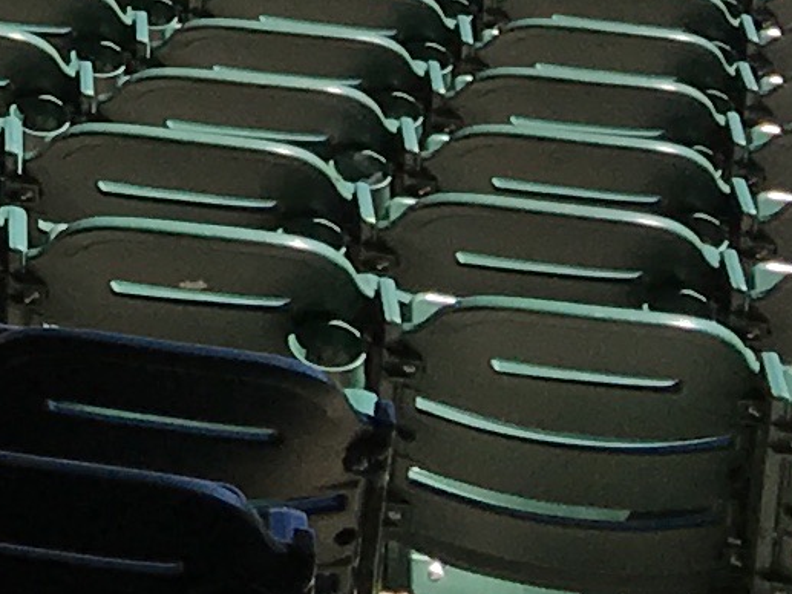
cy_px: -1419
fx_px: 5172
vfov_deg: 5.9
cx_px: -1397
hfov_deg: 7.8
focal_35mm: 226
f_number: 2.2
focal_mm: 4.15
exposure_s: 1/754
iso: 25
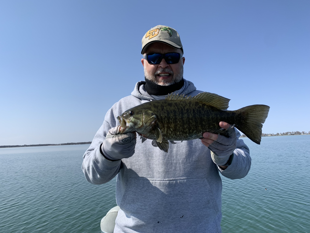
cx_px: 155
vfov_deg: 53.1
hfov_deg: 67.3
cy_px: 116
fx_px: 233
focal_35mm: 26
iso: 25
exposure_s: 1/2257
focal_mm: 4.25
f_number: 1.8
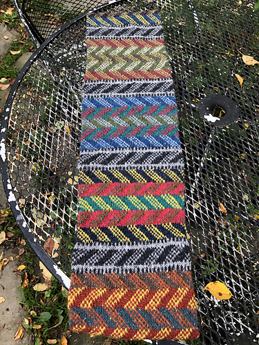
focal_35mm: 28
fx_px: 279
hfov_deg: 49.7
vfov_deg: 63.4
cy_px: 172
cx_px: 130
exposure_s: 1/120
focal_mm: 3.99
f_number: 1.8
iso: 40
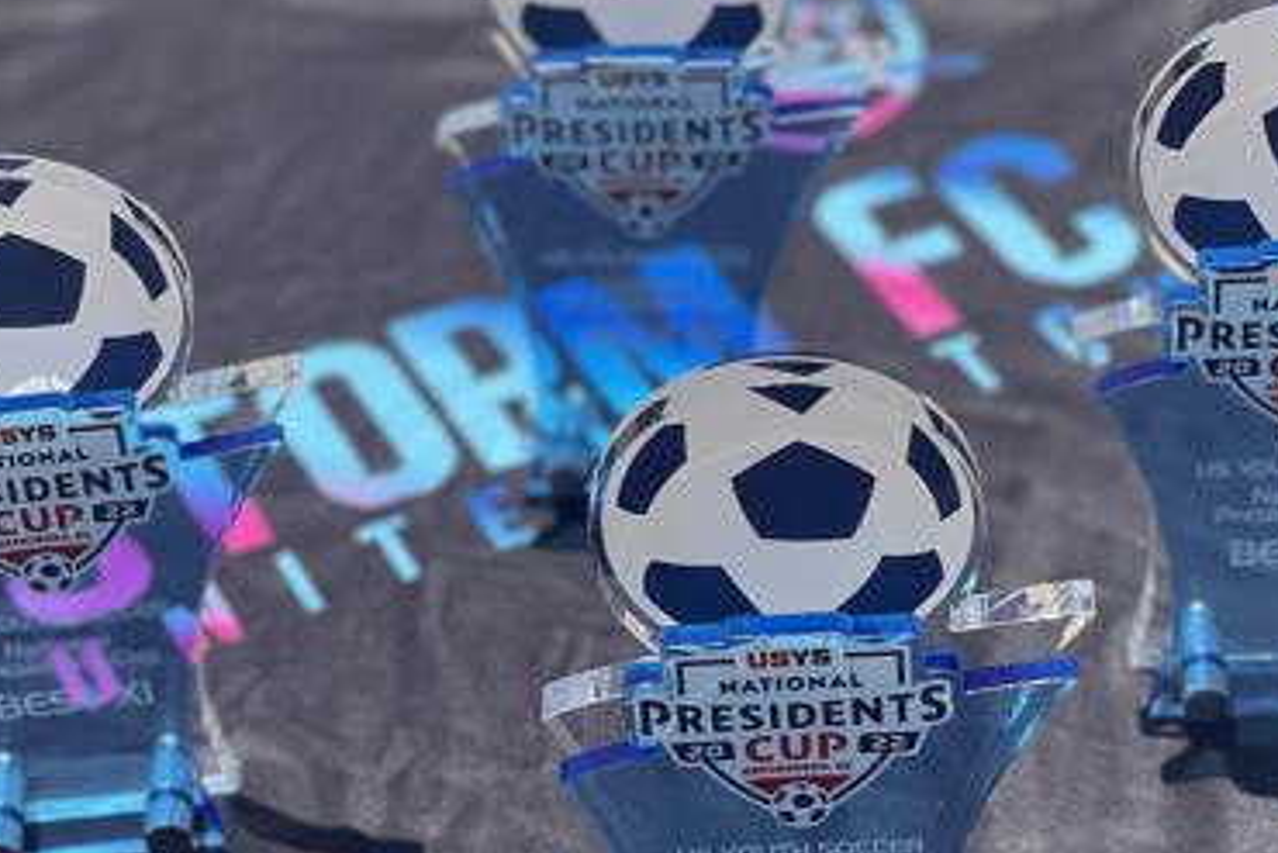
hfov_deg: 18.9
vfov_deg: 12.7
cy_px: 501
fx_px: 3835
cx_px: 649
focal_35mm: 108
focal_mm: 7.5
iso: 32
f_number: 2.2
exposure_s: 1/1167
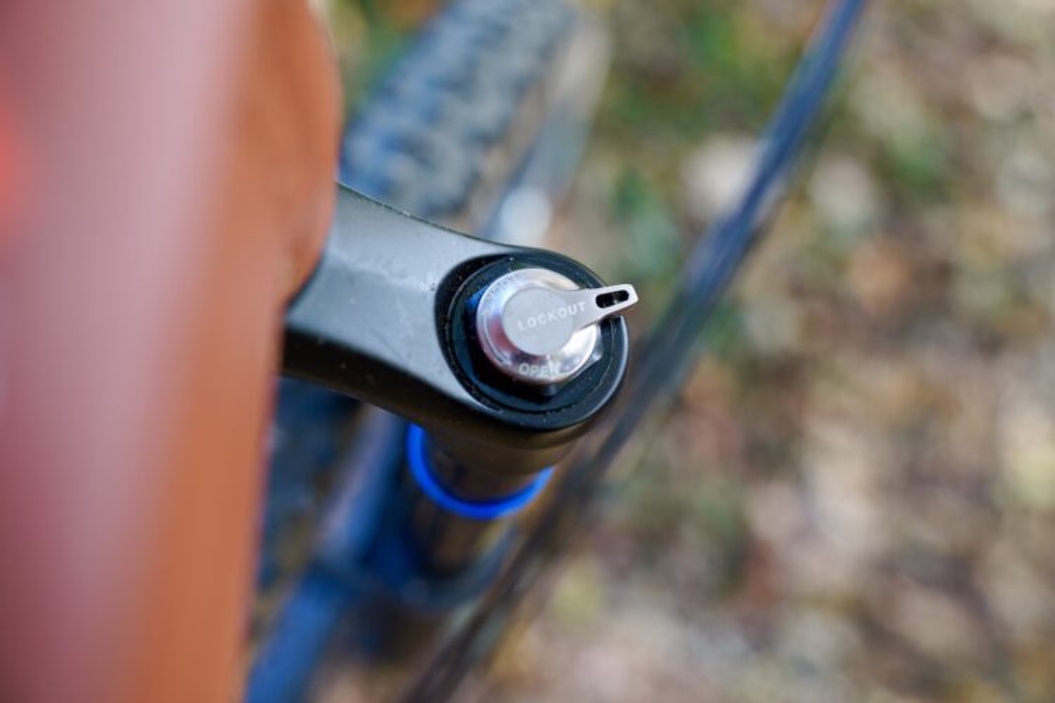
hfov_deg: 46.4
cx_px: 528
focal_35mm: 42
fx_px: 1231
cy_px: 352
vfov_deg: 31.9
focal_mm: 42
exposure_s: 1/50
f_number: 2.8
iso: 125
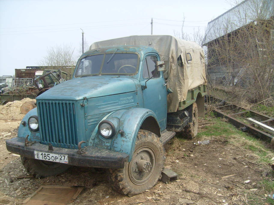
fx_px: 277
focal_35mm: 35
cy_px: 102
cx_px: 137
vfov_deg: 40.7
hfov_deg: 52.6
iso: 80
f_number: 7.1
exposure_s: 1/180
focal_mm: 5.8
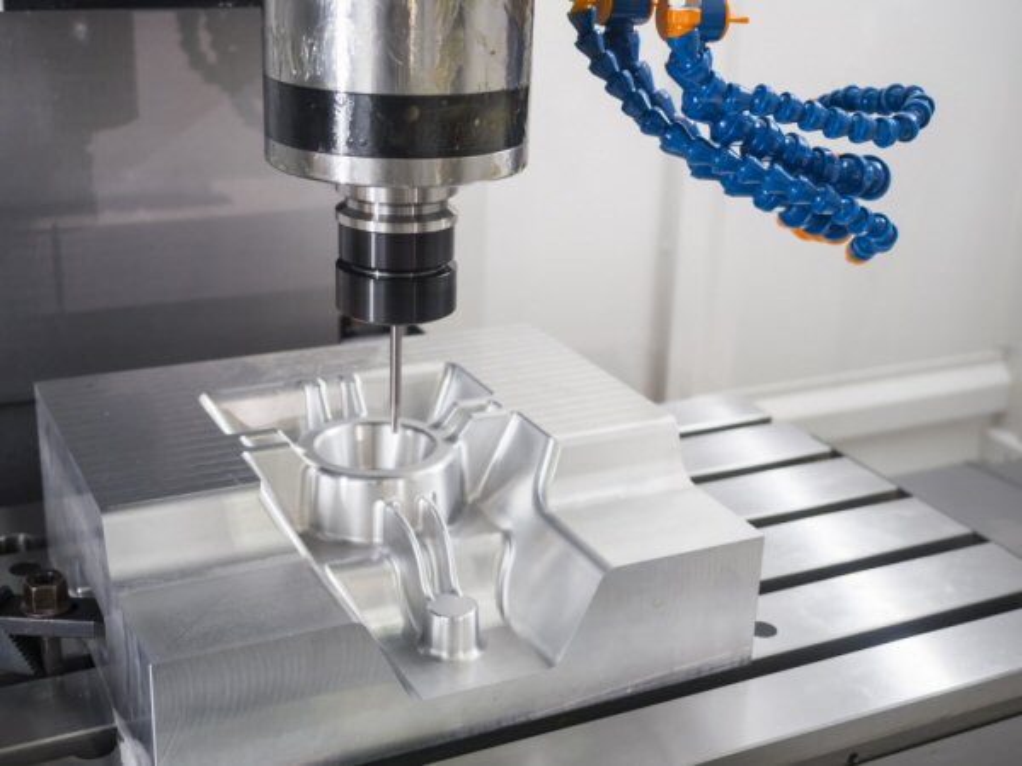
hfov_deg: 39.7
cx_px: 511
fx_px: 1417
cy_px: 383
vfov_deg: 30.3
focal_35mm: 48
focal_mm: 24
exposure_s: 1/80
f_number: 2.8
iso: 640
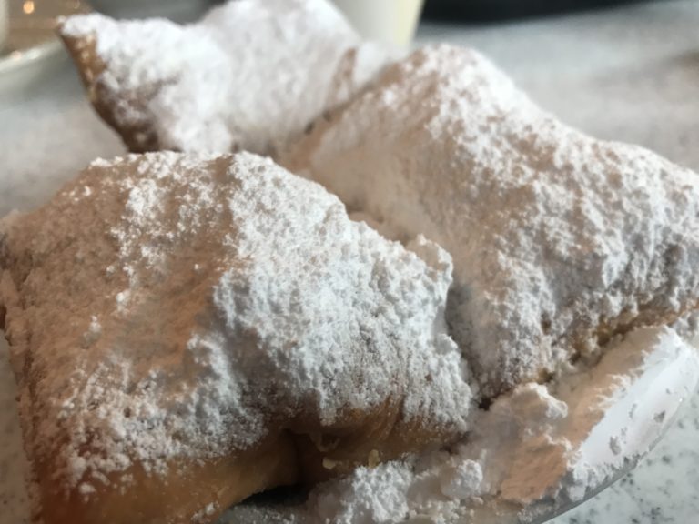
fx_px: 565
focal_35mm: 28
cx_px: 350
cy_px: 262
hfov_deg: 63.4
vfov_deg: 49.7
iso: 20
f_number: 1.8
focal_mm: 3.99
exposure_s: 1/30
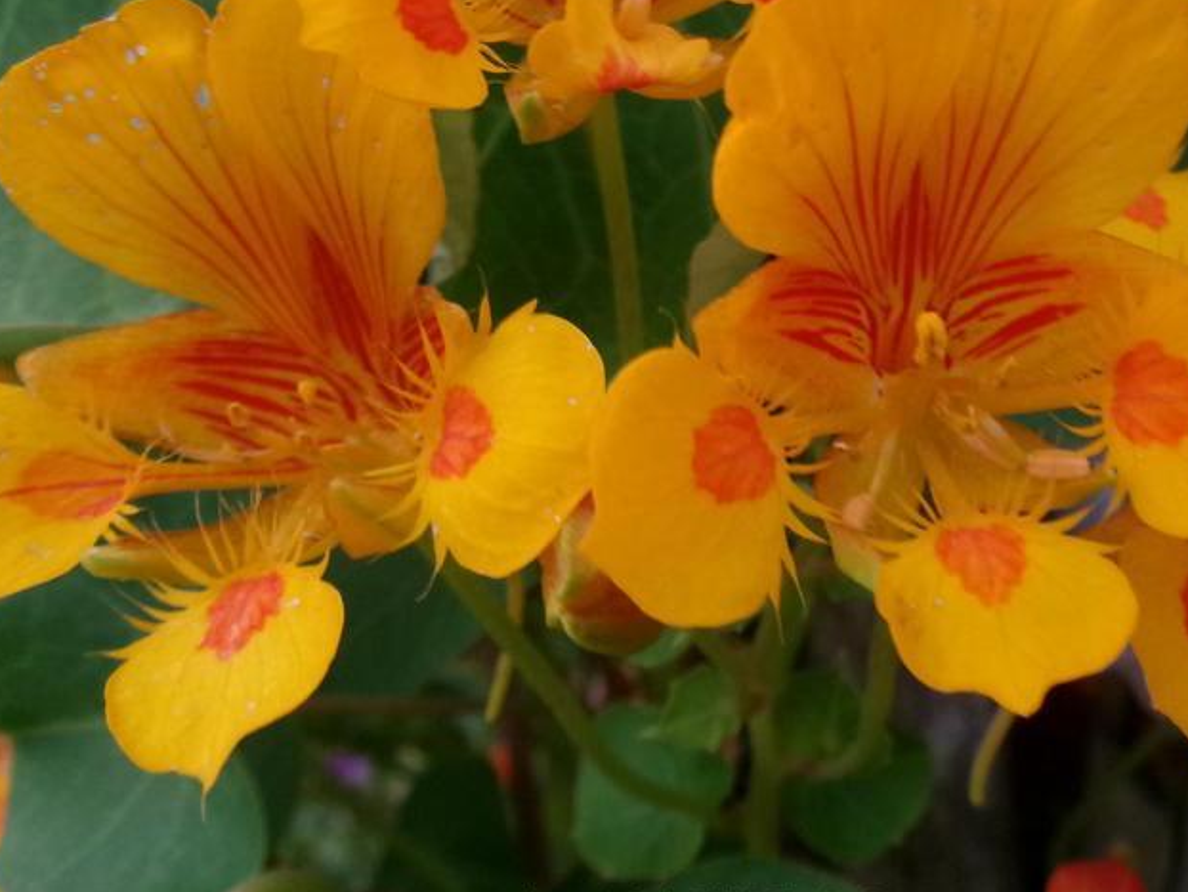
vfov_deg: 32.0
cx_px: 789
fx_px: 1545
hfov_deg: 41.5
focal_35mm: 45
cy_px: 330
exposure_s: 1/34
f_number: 3.9
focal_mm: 5.1
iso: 327
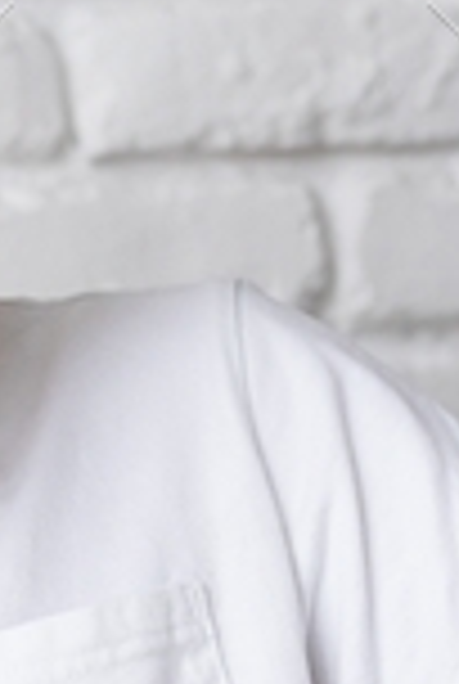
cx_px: 198
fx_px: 5521
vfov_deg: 7.1
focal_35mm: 290
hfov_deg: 4.8
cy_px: 432
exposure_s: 1/125
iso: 400
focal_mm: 50
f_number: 2
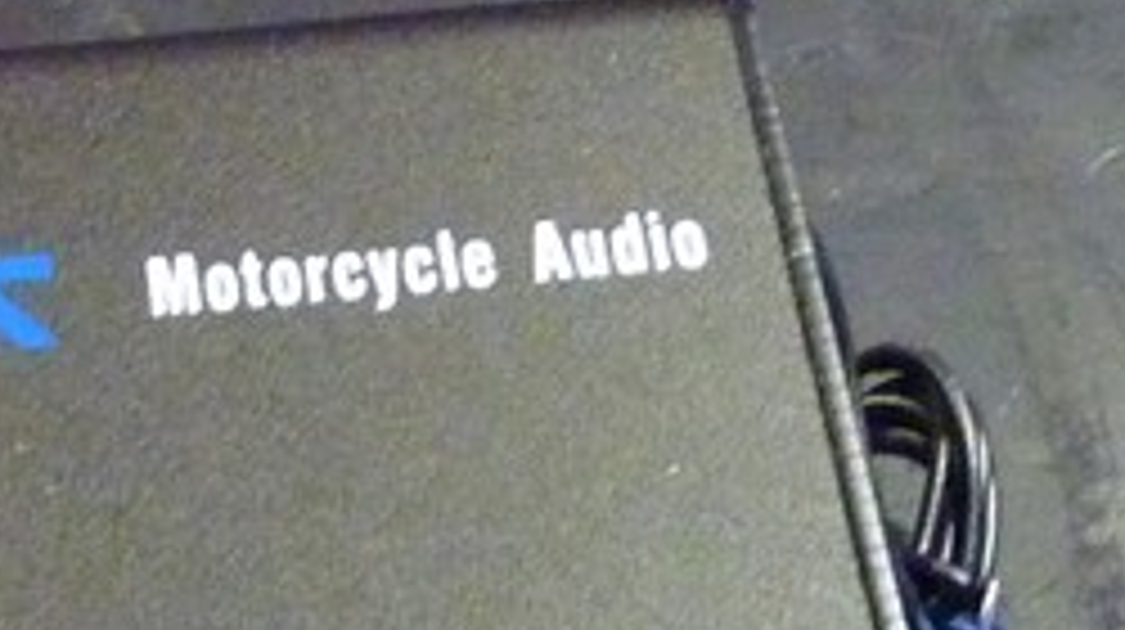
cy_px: 945
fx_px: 3993
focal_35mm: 134
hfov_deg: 15.7
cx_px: 0
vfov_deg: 8.8
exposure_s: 1/10
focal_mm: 4.4
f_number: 3.3
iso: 800
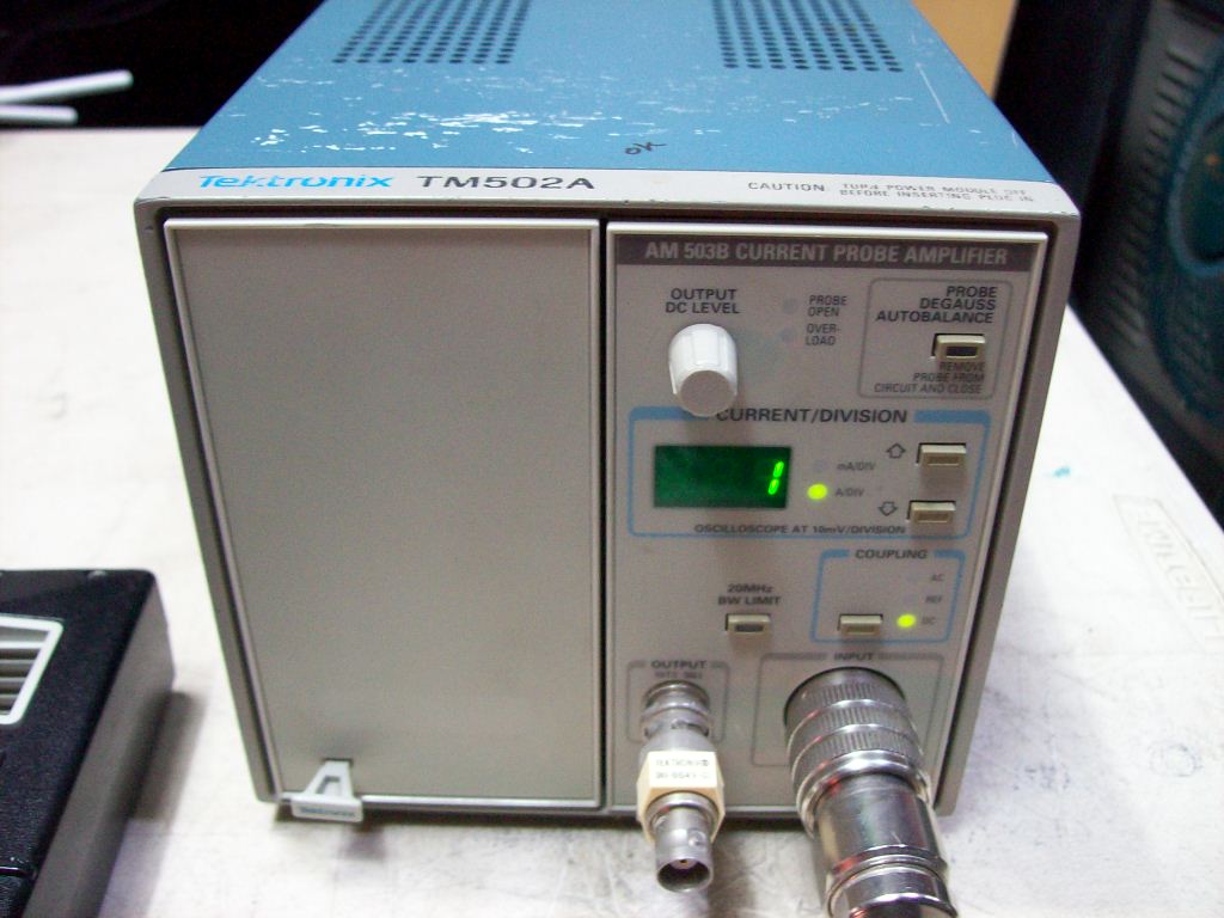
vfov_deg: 39.7
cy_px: 459
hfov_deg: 51.4
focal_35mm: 36
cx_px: 612
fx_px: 1273
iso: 160
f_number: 2.7
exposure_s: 1/24
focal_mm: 6
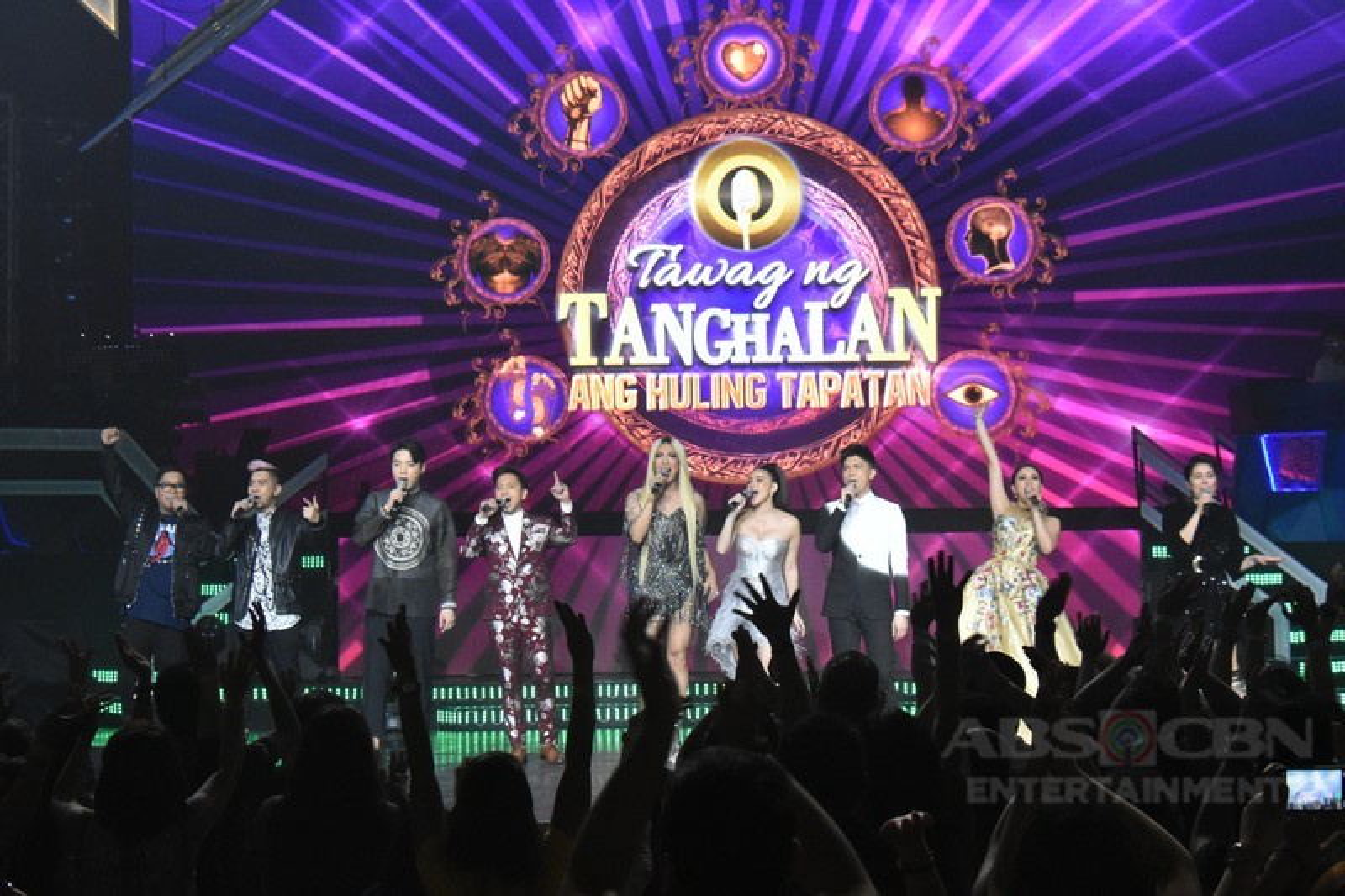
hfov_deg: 20.0
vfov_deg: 13.4
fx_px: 3810
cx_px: 672
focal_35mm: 102
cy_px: 448
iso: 4000
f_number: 9
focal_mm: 68
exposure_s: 1/160
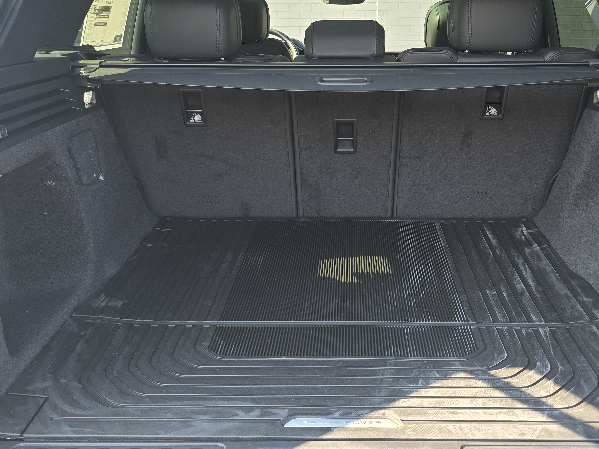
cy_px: 213
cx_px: 342
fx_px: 640
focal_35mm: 37
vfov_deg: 38.7
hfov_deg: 50.0
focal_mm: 6.3
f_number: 1.7
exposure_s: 1/180
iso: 50
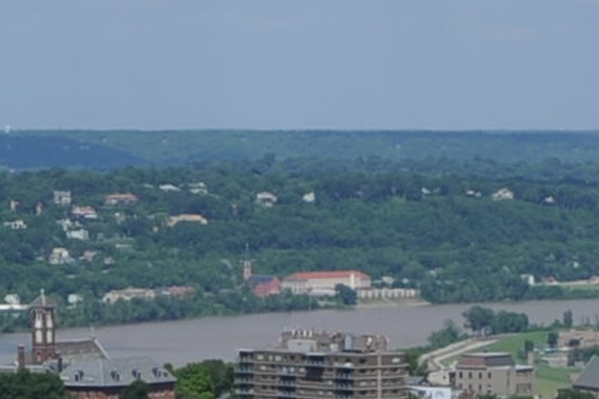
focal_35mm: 293
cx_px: 424
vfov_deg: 4.4
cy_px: 1531
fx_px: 4873
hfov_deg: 7.0
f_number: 10
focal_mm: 38
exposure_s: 1/250
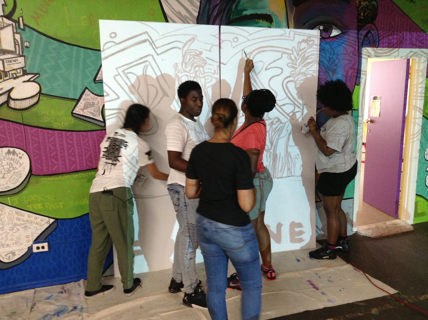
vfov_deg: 42.8
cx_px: 214
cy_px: 160
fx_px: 407
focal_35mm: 33
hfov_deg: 55.4
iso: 125
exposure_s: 1/24
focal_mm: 3.3
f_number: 2.4
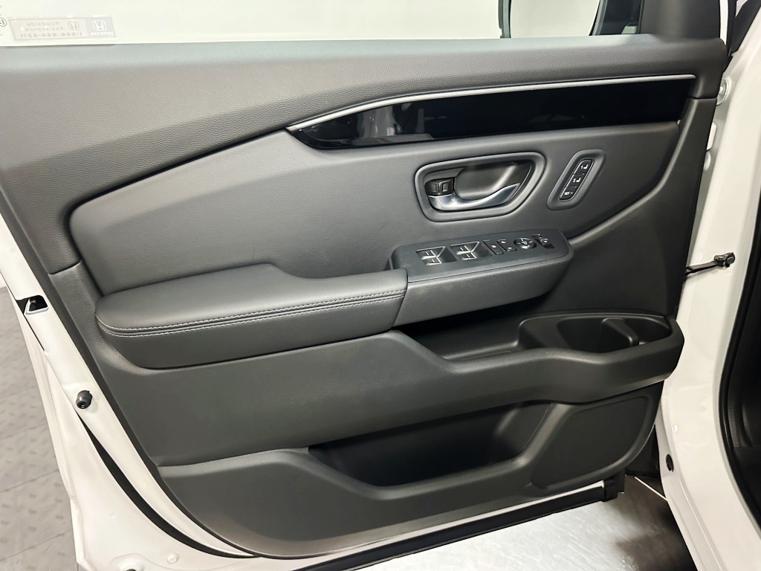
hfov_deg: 71.6
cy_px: 286
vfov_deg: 56.8
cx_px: 380
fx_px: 528
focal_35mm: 24
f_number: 1.78
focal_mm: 6.86
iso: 800
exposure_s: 1/40
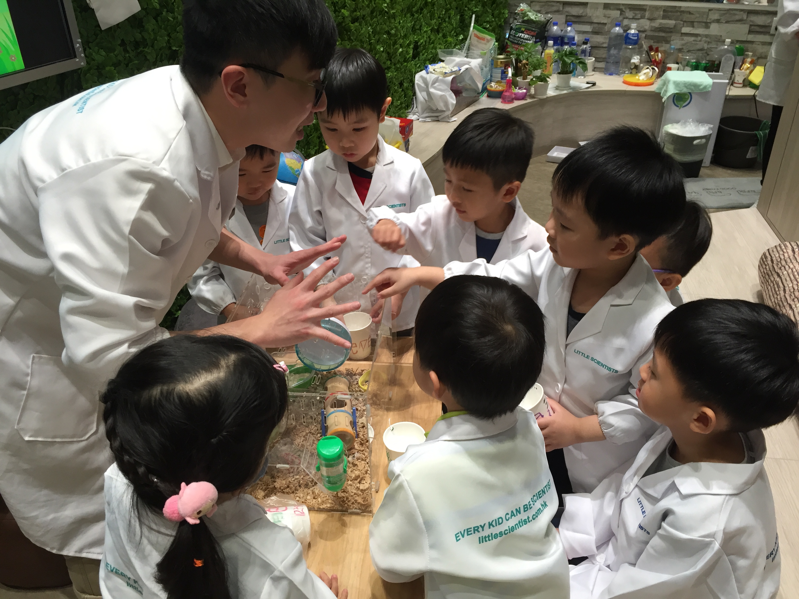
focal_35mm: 29
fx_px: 669
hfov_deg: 61.7
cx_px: 400
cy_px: 300
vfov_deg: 48.2
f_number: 2.2
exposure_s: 1/33
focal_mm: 4.15
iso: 40
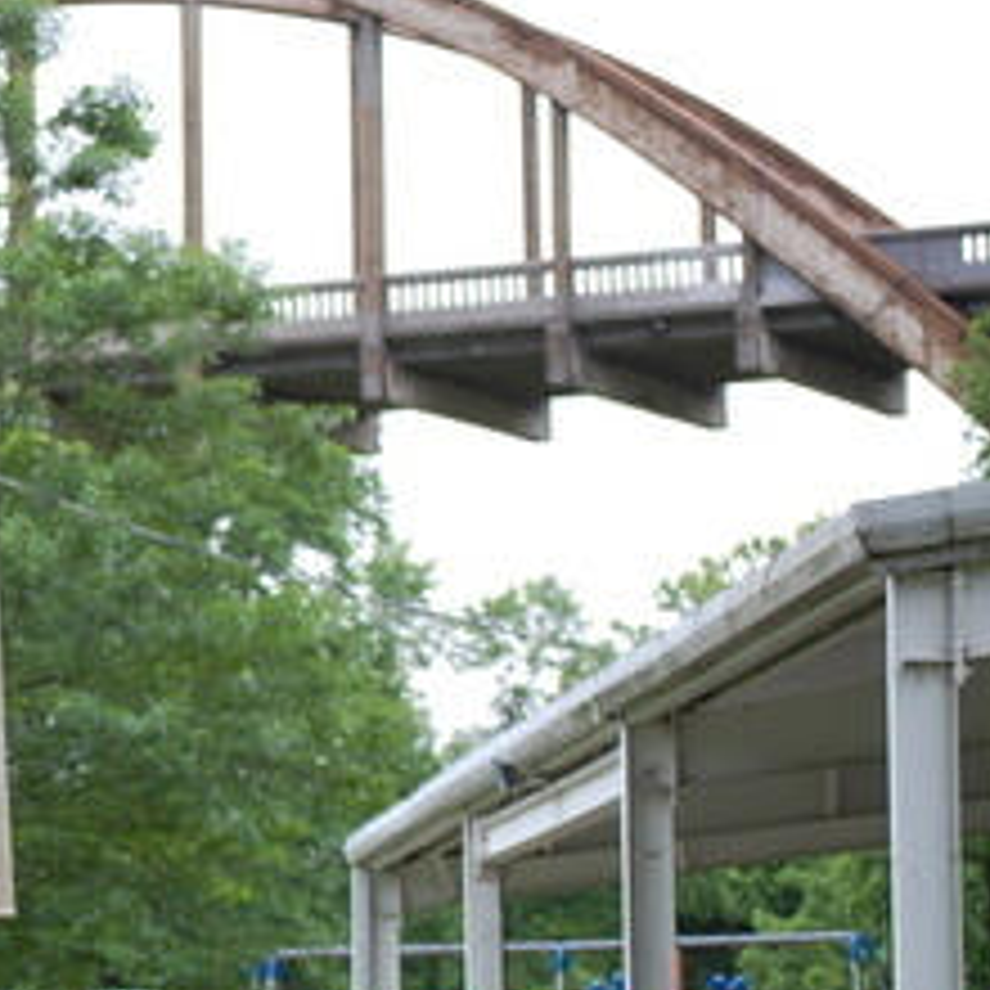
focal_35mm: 191
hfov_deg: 9.0
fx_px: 6185
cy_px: 551
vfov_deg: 9.2
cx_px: -248
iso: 400
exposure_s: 1/125
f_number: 5.6
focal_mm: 55
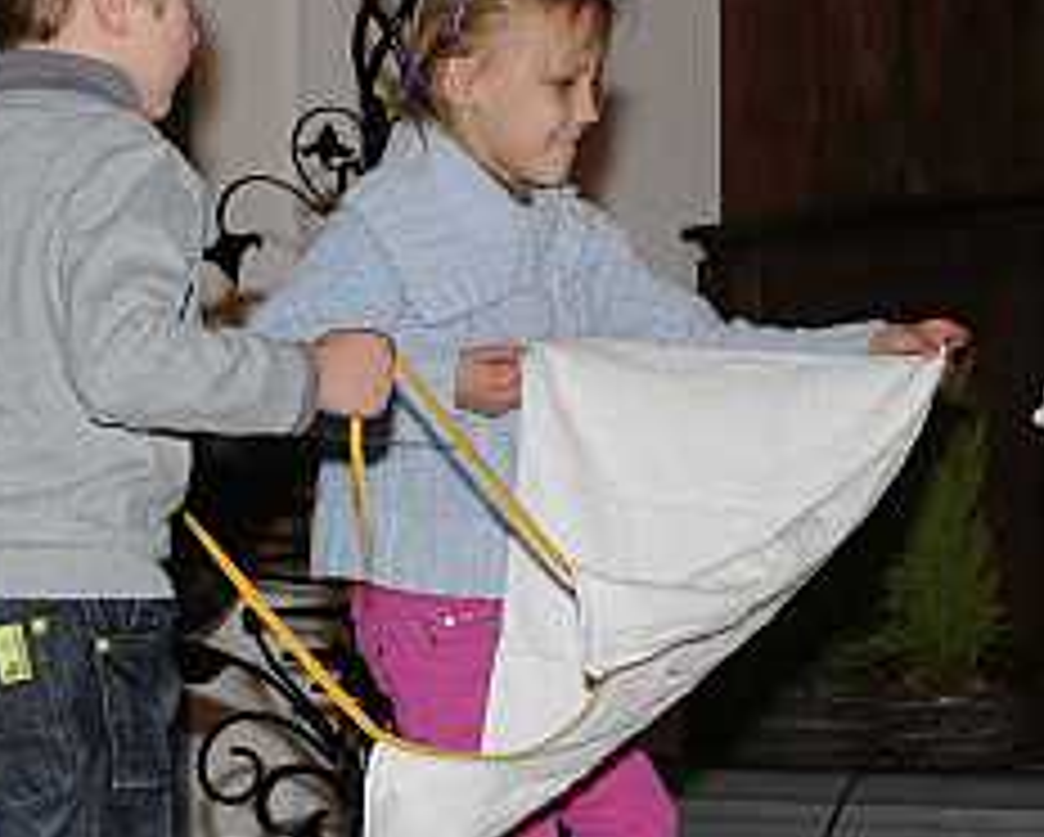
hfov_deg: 15.0
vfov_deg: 12.3
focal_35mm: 126
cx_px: 1084
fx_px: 3896
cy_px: 452
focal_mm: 26
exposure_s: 1/60
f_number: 5.6
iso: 320
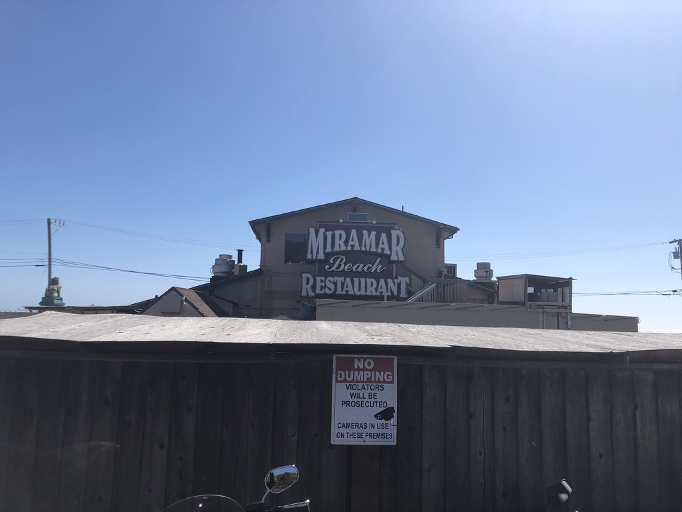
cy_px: 256
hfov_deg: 63.4
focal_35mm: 28
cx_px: 341
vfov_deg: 49.7
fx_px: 552
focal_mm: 4
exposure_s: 1/3205
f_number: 1.8
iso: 20
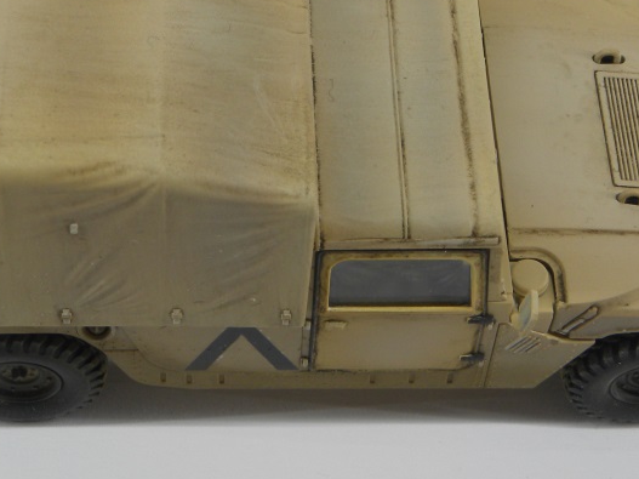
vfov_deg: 14.6
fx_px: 1864
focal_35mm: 101
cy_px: 118
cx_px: 195
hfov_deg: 19.4
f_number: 6.3
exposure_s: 1/26.3
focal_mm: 9.2
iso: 64
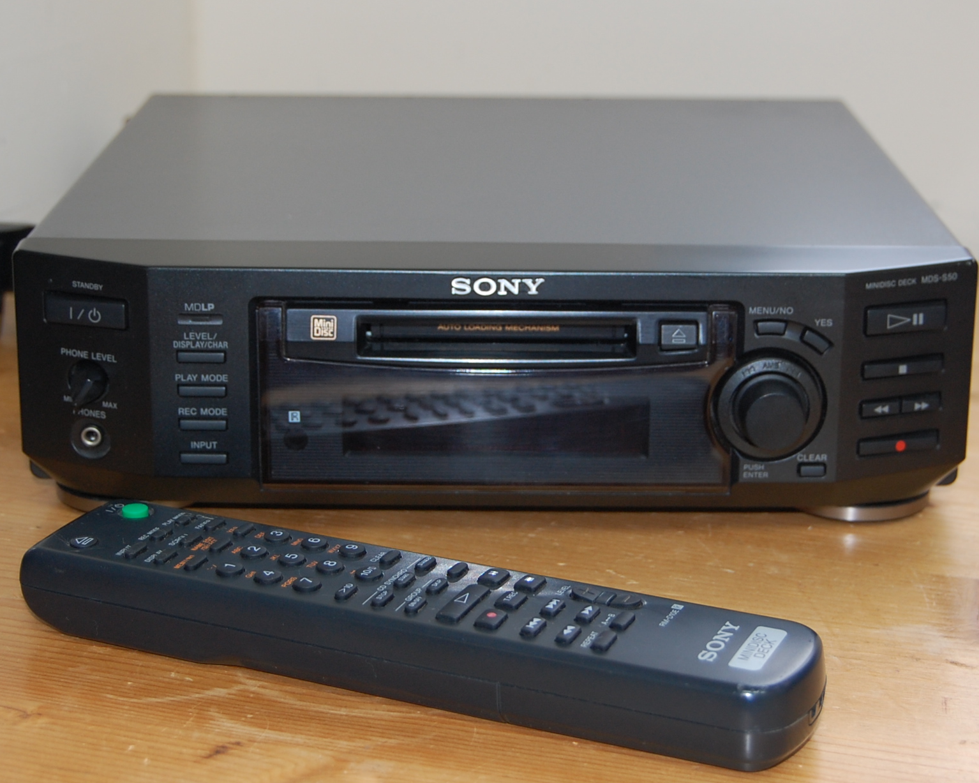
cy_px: 336
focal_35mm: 114
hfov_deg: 16.9
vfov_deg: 13.6
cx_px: 519
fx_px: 3294
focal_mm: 55
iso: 400
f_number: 5.6
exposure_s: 1/60
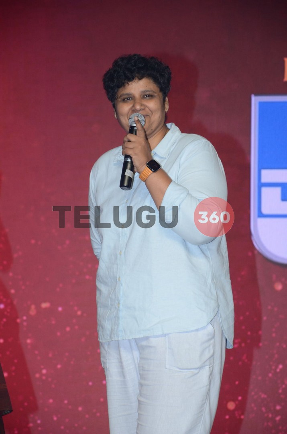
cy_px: 217
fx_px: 1892
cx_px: 144
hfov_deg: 8.7
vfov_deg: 13.1
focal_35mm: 158
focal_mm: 105
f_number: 6.3
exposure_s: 1/125
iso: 640
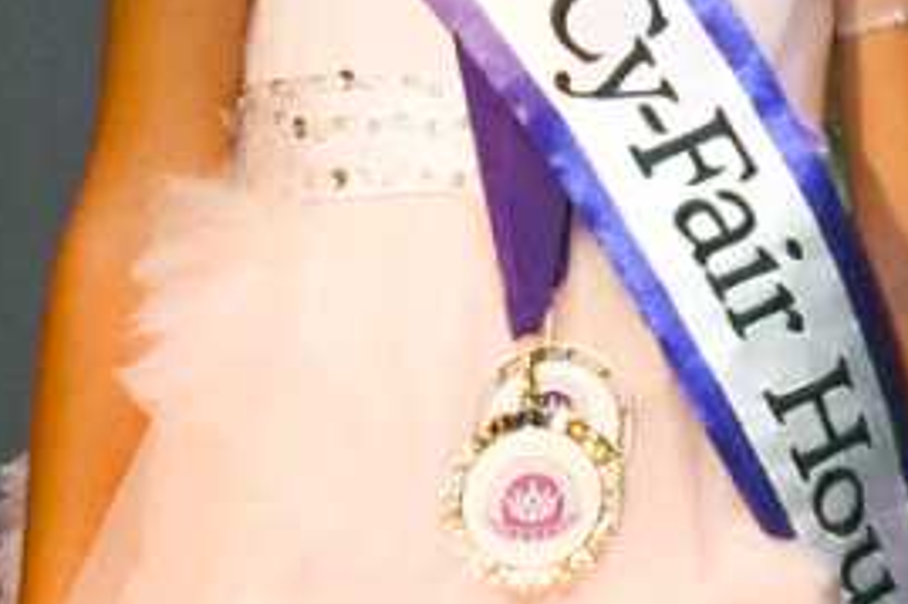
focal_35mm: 274
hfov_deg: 6.8
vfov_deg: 5.0
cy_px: 511
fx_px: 6906
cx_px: 2785
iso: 3200
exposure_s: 1/640
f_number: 8
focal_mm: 24
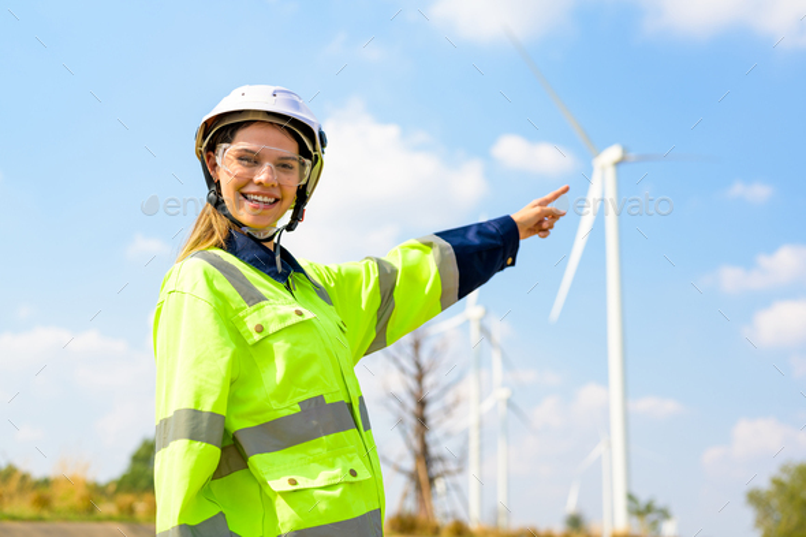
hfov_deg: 39.6
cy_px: 268
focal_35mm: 50
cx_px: 403
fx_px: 1119
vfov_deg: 27.0
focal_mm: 50
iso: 64
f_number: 3.2
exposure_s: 1/800
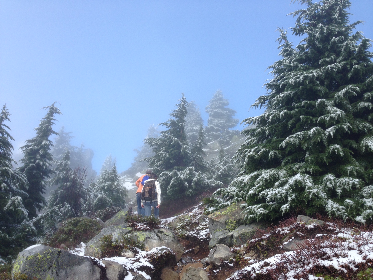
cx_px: 186
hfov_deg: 55.4
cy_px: 140
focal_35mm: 33
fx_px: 356
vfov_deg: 42.9
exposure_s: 1/797
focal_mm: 4.12
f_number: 2.4
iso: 50
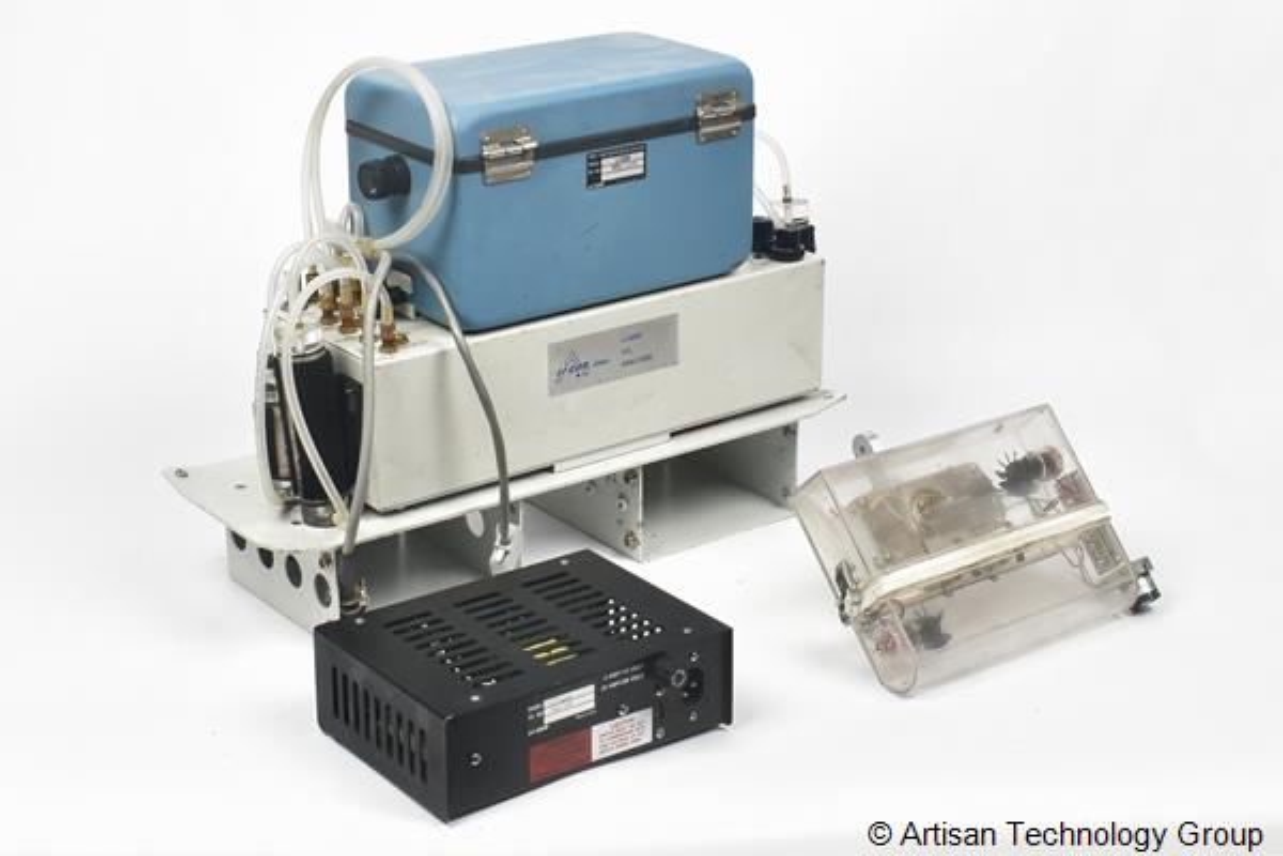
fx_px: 1176
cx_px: 642
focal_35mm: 33
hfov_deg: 57.2
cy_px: 428
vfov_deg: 40.0
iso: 200
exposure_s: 1/200
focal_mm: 22
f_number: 13
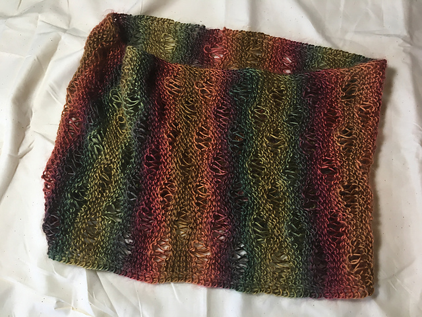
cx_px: 211
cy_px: 158
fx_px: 354
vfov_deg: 48.2
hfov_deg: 61.7
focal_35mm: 29
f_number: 2.2
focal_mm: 4.15
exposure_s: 1/30
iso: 50
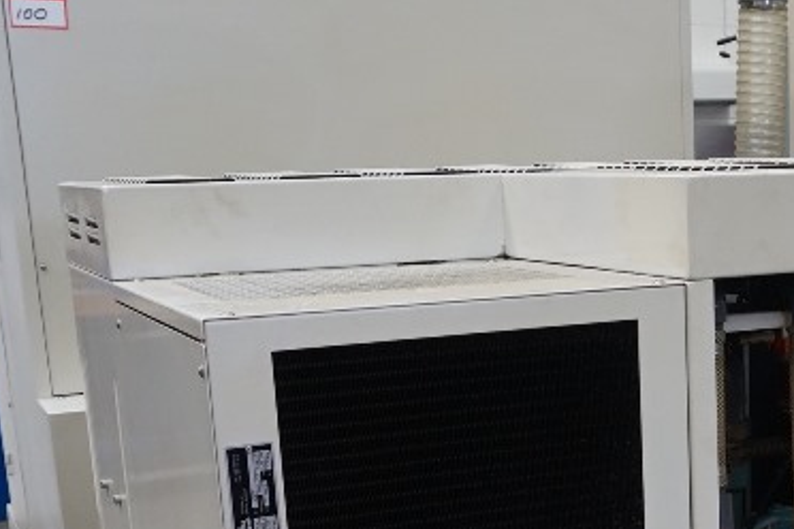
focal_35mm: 66
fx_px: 1456
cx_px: 734
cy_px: 504
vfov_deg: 20.1
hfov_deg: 29.1
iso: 640
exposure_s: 1/160
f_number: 4
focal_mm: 16
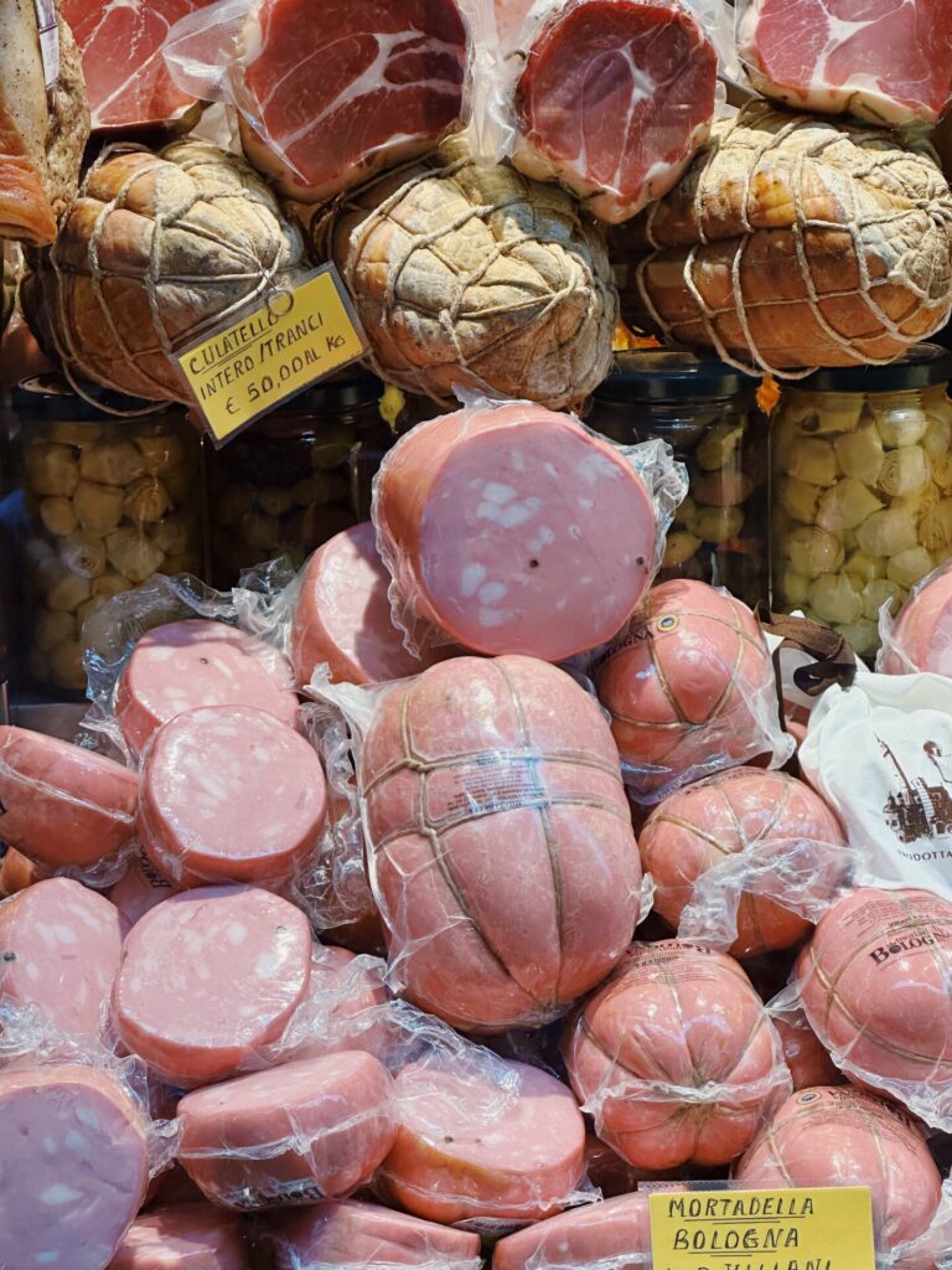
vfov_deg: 25.3
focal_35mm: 77
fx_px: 2824
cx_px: 476
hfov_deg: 19.1
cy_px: 635
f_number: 2.8
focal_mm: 9
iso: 100
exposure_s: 1/100
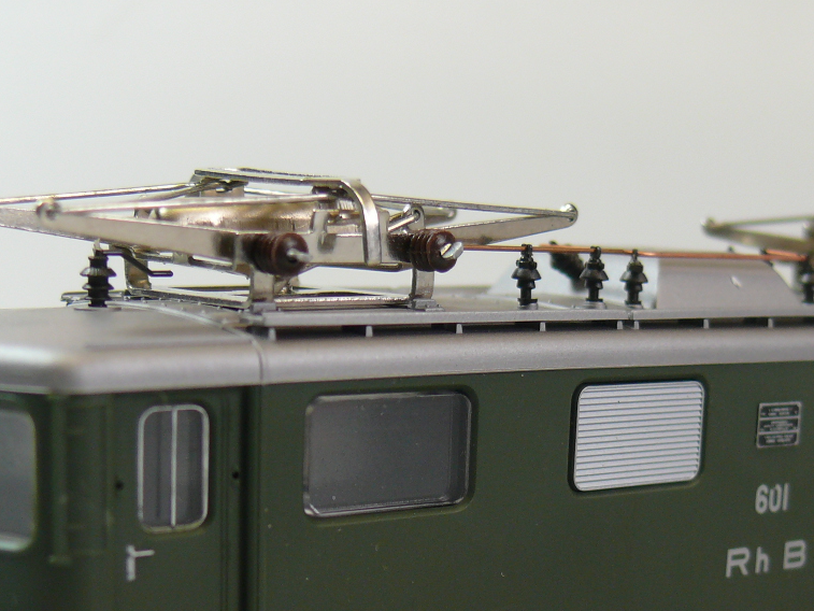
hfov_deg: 26.3
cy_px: 540
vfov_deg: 19.6
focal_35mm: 74
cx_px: 489
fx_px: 1740
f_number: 2.8
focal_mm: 7.4
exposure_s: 1/100
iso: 100
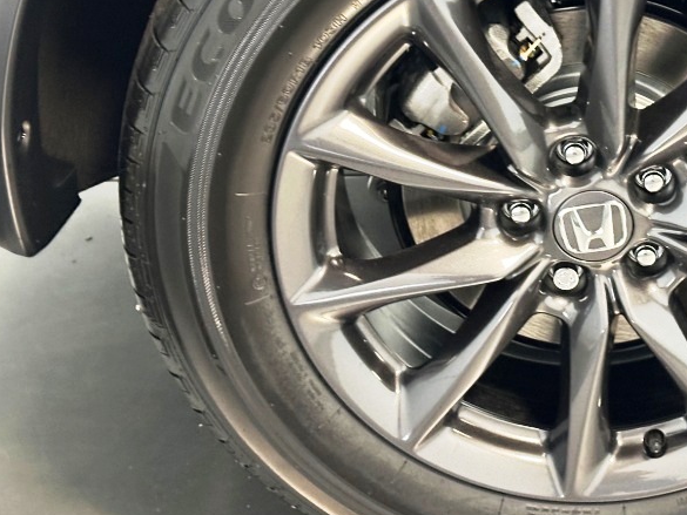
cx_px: 572
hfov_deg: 22.9
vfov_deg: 17.5
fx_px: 1667
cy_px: 174
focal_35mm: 84
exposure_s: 1/24
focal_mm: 6.86
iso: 640
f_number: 1.78
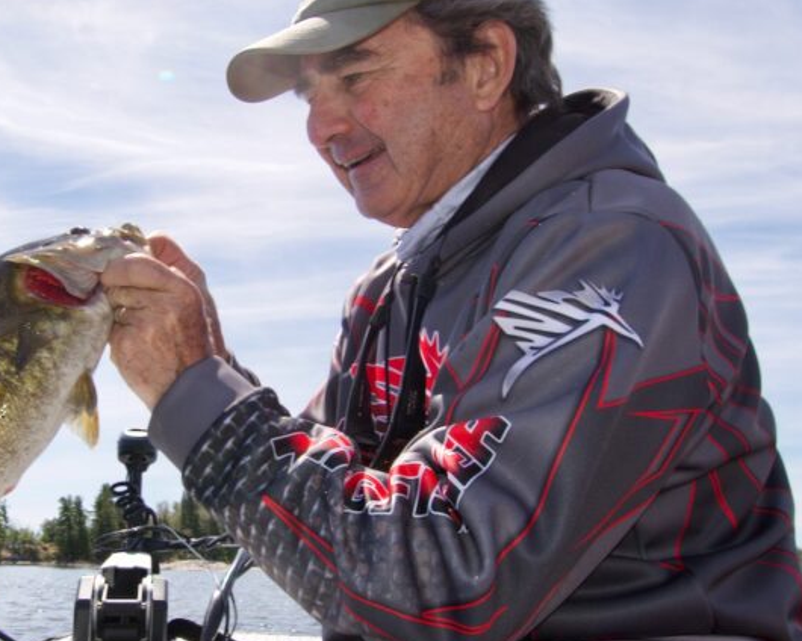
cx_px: 185
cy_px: 357
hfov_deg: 56.9
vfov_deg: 49.9
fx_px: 688
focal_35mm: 29
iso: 100
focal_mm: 12
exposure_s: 1/200
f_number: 9
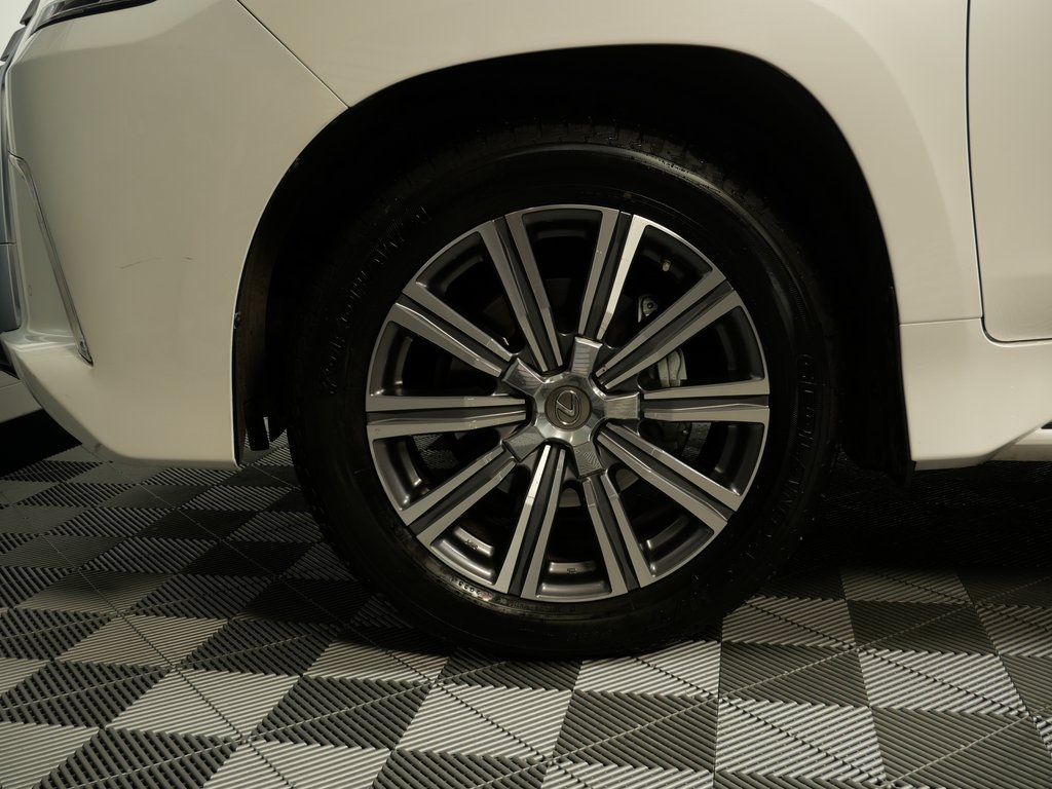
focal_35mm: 36
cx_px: 526
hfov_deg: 51.4
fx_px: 1094
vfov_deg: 39.7
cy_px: 394
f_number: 5.6
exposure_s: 1/200
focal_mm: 18
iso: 250
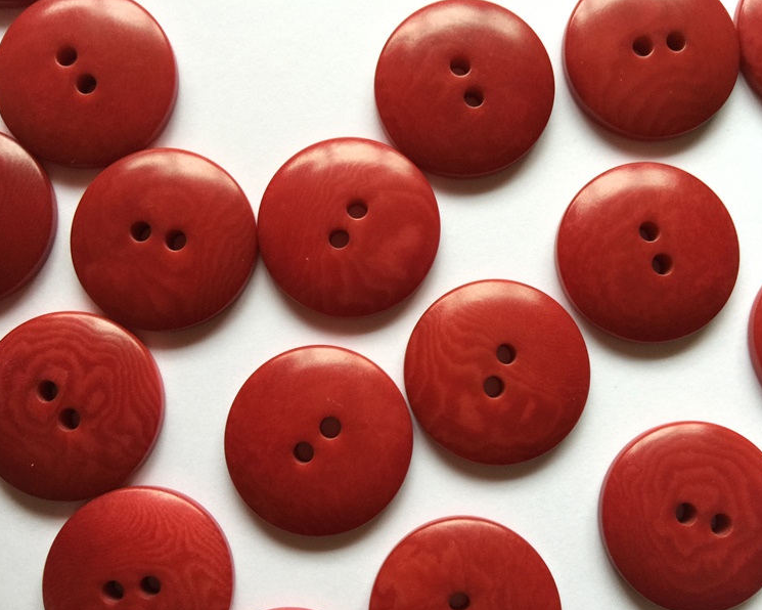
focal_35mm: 31
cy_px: 304
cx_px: 390
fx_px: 699
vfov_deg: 47.1
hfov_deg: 57.2
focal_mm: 4.15
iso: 80
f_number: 2.2
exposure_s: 1/17
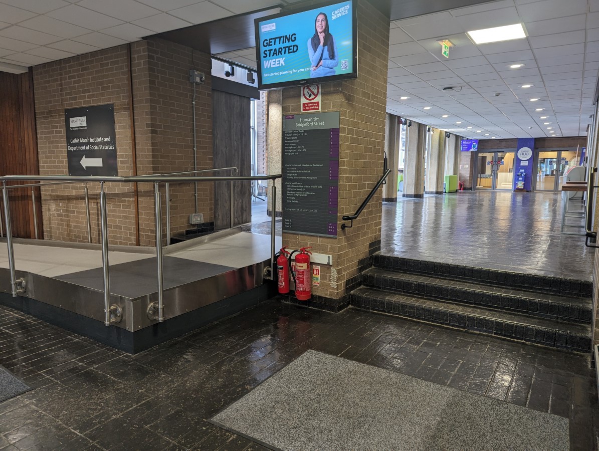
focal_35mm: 24
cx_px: 300
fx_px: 416
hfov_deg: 71.5
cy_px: 226
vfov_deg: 56.9
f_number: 1.85
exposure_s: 1/25
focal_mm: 6.81
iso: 71
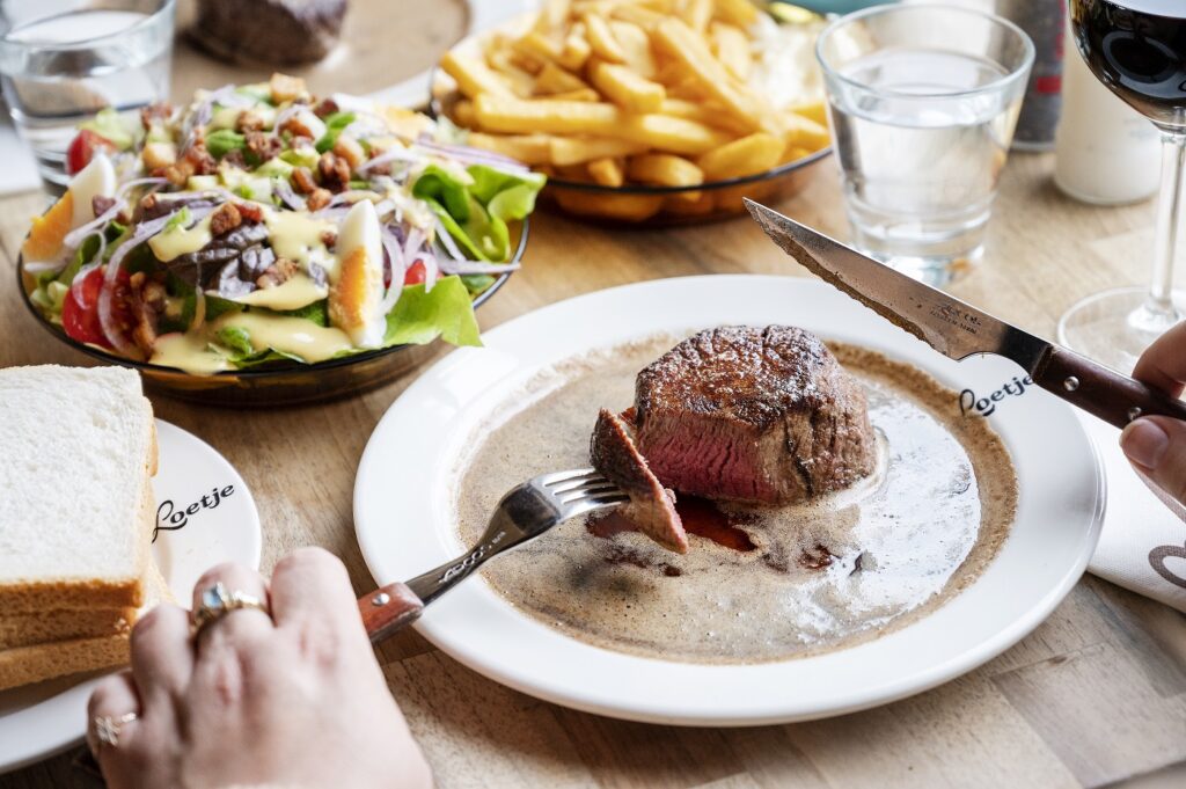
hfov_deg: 29.7
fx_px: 2238
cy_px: 394
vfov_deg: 20.0
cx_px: 593
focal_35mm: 68
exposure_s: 1/100
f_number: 5
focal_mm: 68
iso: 1600
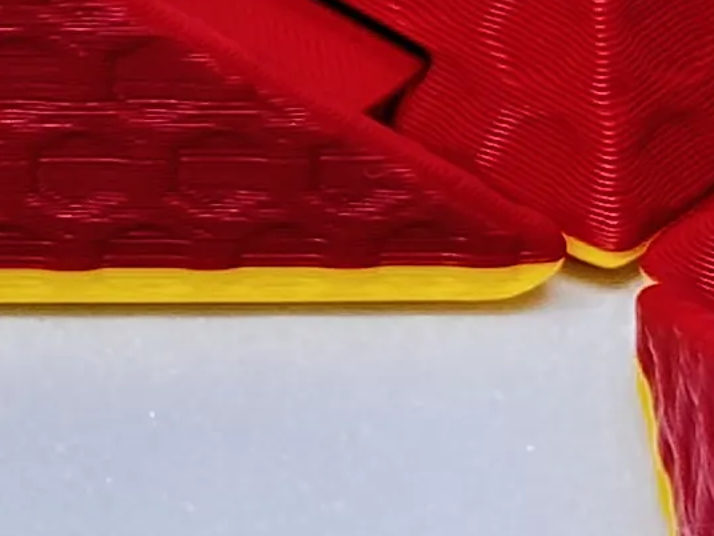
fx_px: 7446
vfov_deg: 4.1
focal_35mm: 361
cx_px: -795
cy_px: -157
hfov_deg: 5.4
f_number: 1.78
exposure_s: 1/60
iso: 125
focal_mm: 6.86
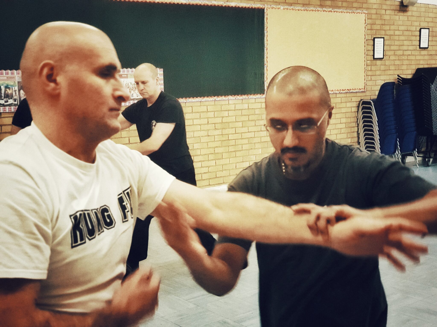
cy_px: 164
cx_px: 218
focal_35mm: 52
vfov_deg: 28.0
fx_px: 656
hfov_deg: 36.8
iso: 640
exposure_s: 1/33
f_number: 2.4
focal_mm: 6
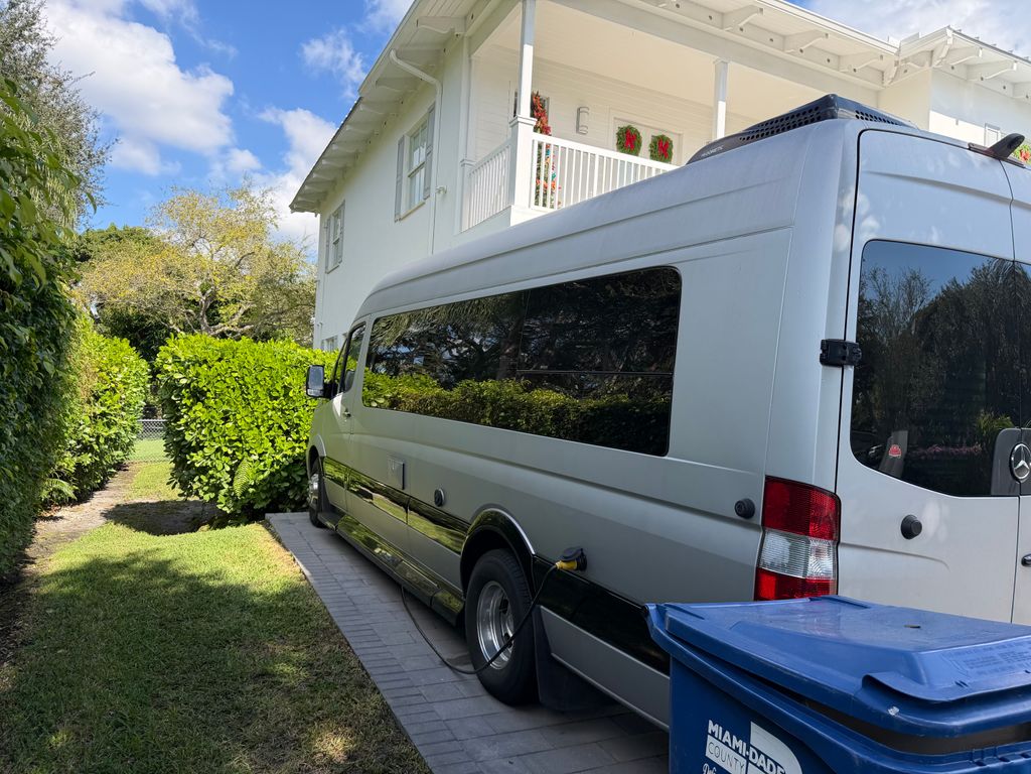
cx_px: 516
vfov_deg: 56.8
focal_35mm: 24
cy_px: 387
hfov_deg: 71.6
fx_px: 715
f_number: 1.78
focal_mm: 6.76
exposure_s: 1/1949
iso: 80
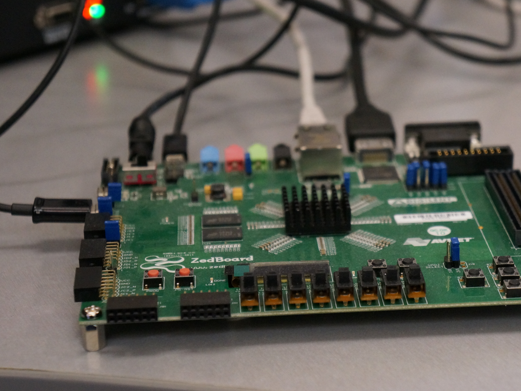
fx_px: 1408
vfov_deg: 15.8
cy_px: 194
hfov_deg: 20.9
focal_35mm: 94
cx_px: 303
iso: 3200
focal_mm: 55
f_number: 5.6
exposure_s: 1/100
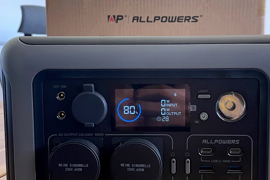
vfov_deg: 30.5
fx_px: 330
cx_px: 154
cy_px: 84
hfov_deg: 44.4
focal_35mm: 44
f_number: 1.6
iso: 125
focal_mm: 4.2
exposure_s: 1/72
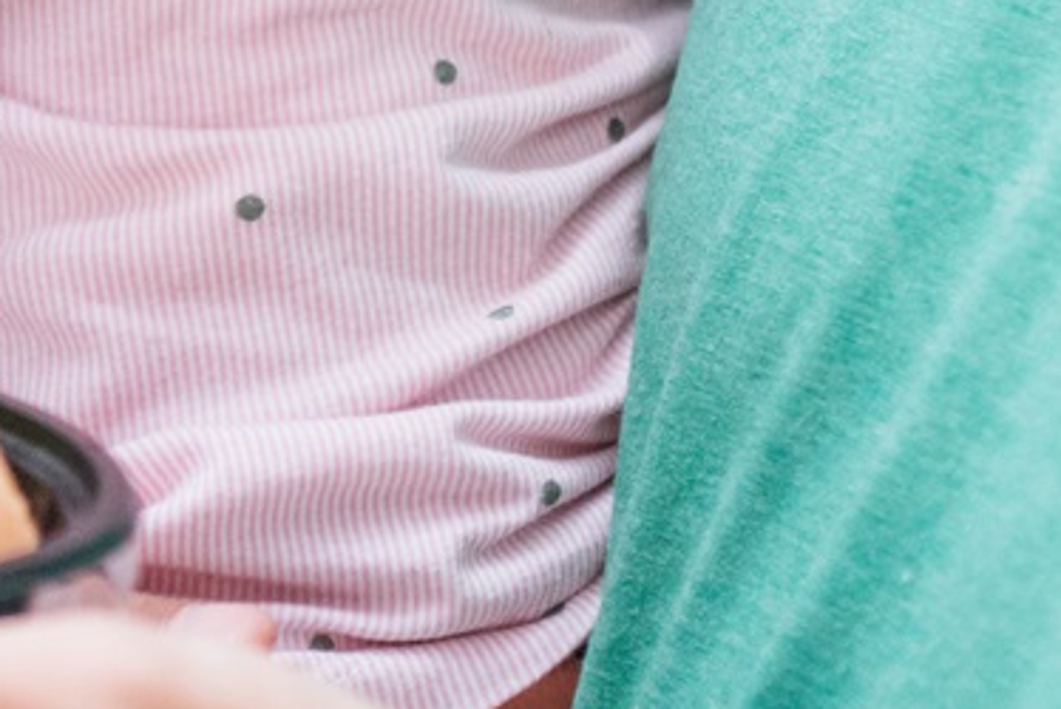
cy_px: -434
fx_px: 5515
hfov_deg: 10.8
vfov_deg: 7.2
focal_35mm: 187
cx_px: -130
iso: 1000
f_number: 1.8
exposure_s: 1/200
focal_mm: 35
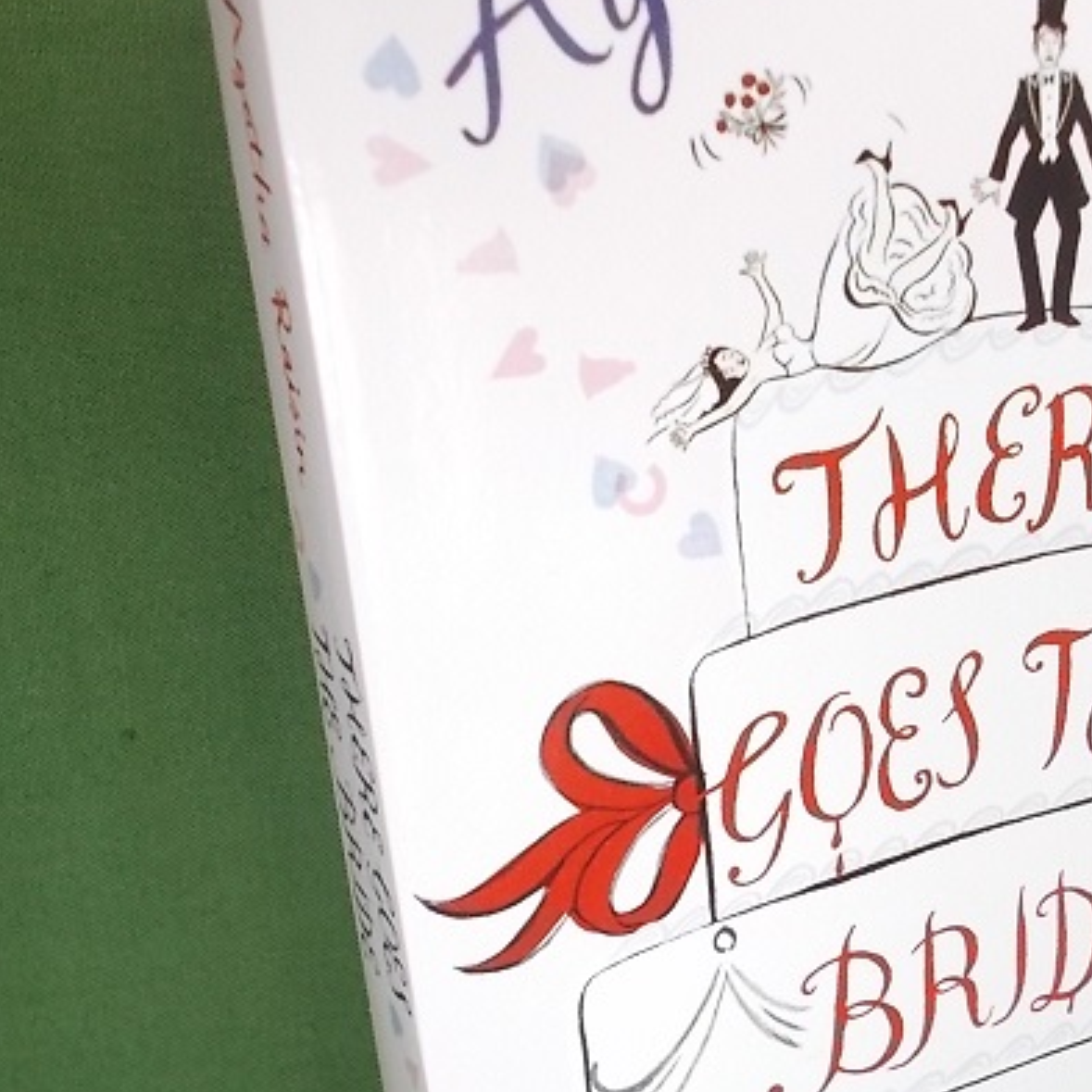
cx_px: 775
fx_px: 1927
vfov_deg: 31.4
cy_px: 717
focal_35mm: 54
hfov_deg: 31.2
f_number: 3.4
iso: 200
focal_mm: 5.3
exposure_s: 1/25
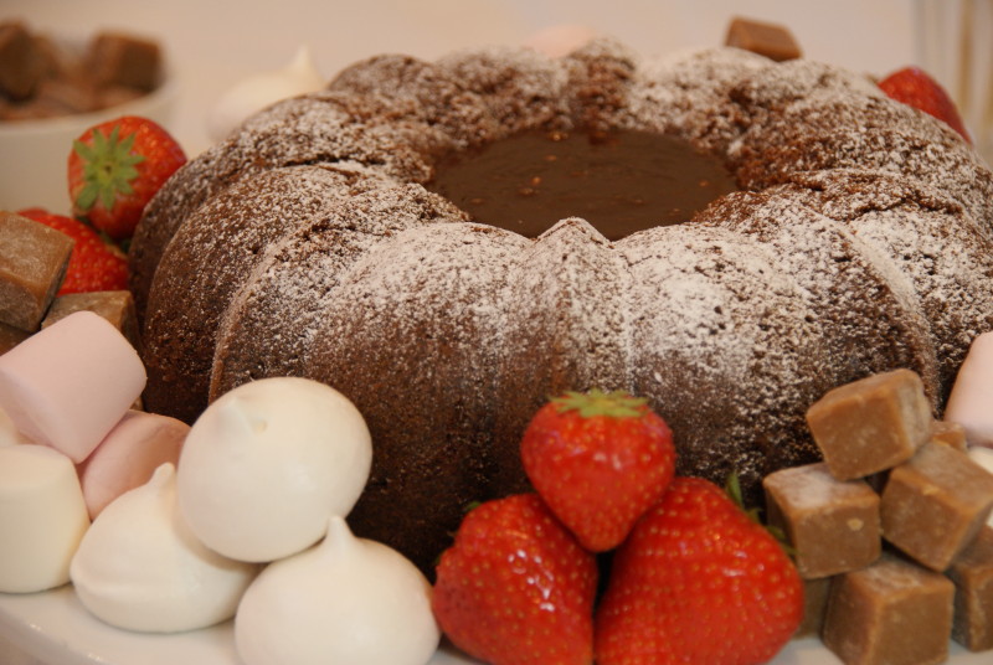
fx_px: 4144
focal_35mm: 150
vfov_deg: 9.2
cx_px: 496
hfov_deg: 13.7
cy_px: 332
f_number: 5.6
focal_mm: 100
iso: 400
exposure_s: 1/100
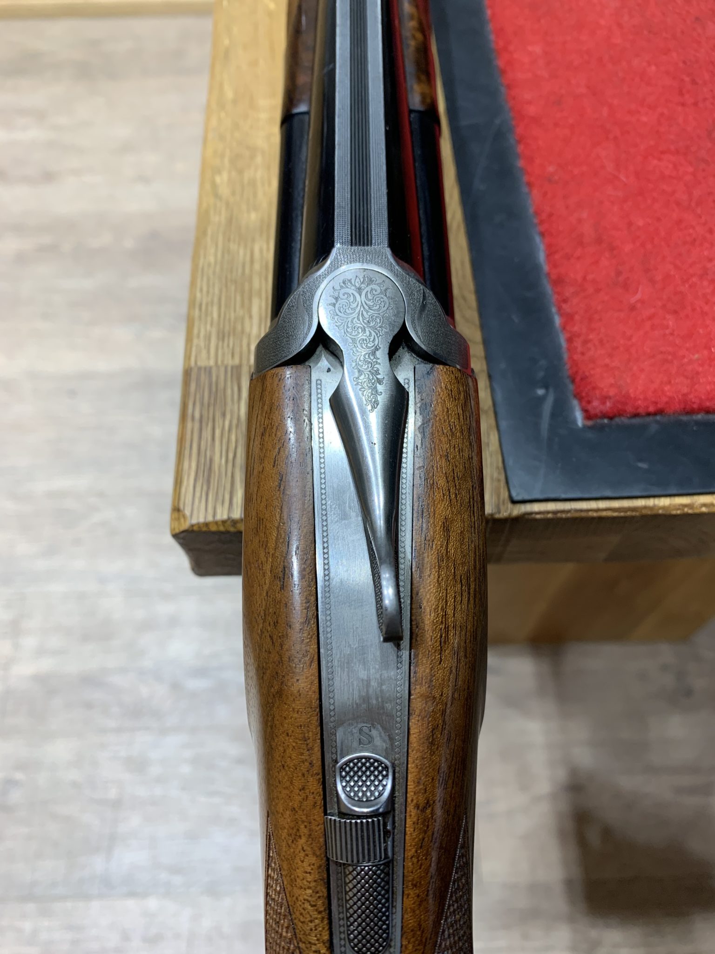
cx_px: 358
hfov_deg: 53.1
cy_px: 477
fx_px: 716
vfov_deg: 67.3
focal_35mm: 26
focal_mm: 4.25
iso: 64
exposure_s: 1/100
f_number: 1.8
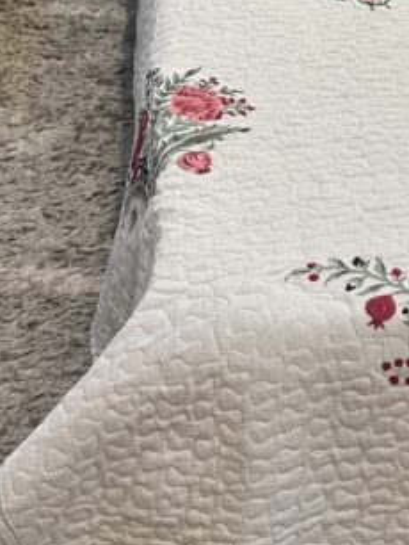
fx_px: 1369
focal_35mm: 87
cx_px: 441
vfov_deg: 22.1
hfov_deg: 16.5
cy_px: 96
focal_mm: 5.7
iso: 64
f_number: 1.5
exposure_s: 1/100
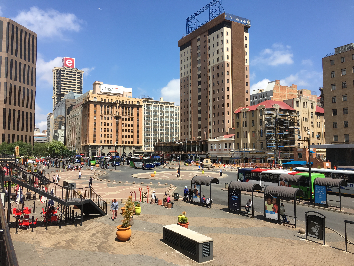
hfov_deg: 61.7
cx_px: 177
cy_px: 133
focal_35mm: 29
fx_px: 297
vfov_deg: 48.2
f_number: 2.2
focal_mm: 4.15
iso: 25
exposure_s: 1/1350
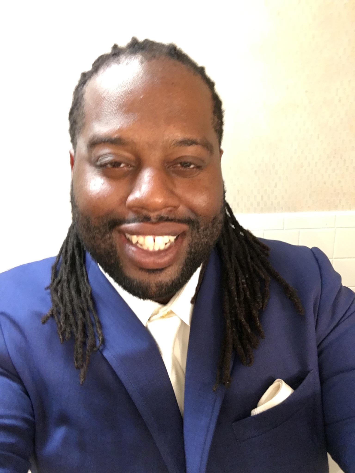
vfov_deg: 58.4
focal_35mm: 31
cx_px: 178
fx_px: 424
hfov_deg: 45.4
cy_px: 236
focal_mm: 2.65
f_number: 2.2
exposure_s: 1/15
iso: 125
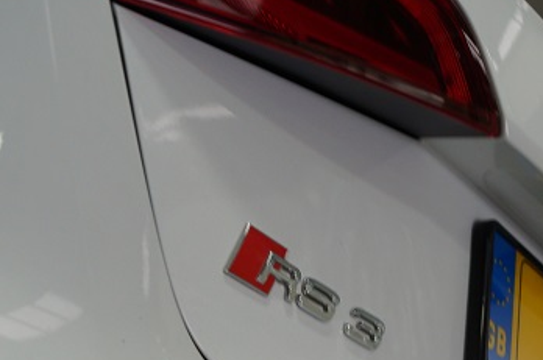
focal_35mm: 62
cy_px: 372
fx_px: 934
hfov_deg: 31.9
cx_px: 399
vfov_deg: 21.0
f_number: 4
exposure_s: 1/160
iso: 250
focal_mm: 18
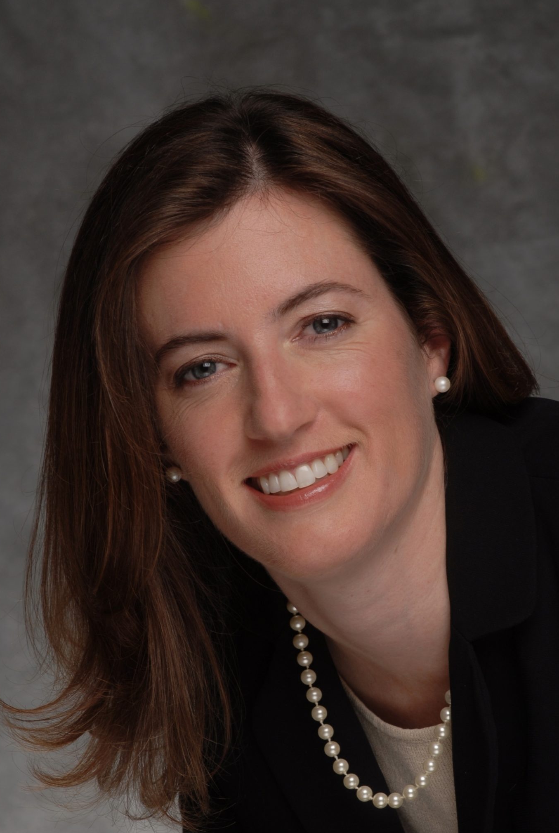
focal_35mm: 162
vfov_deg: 12.7
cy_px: 519
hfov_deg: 8.5
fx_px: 3747
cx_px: 296
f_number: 8
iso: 100
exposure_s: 1/200
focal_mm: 85
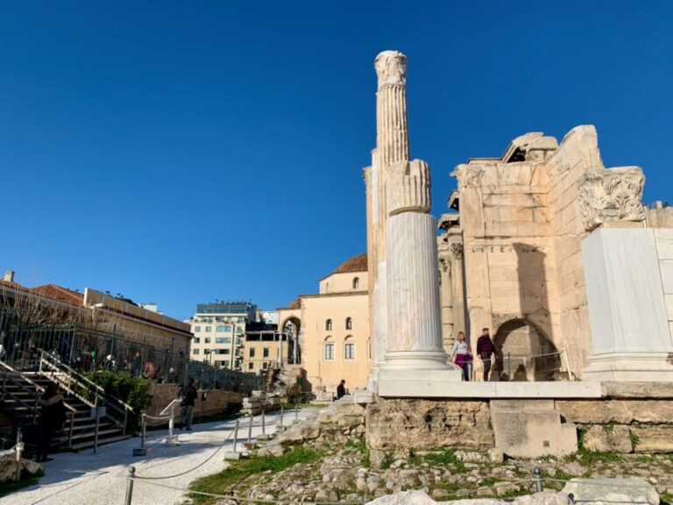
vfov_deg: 53.1
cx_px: 336
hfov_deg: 67.3
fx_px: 505
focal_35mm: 26
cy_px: 252
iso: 25
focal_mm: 4.25
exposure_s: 1/4274
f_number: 1.8
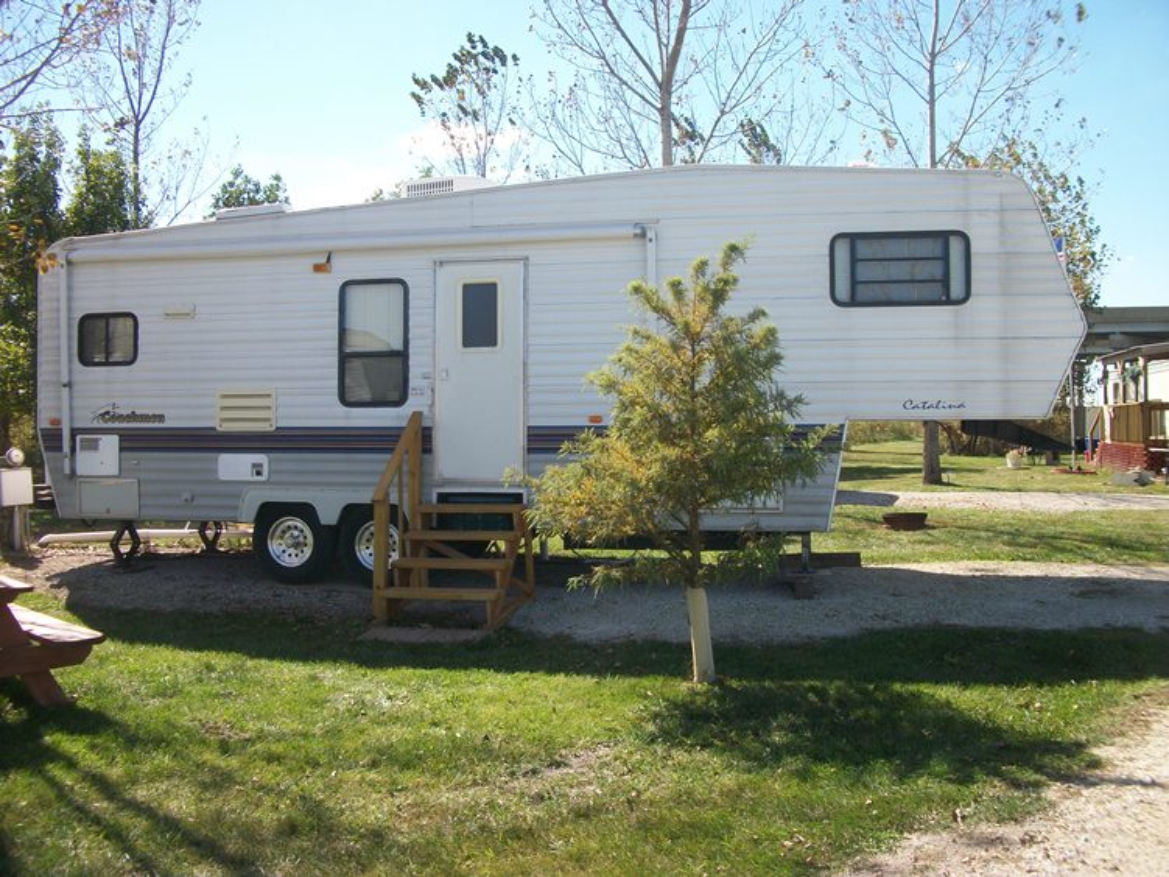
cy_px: 438
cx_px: 584
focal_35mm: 32
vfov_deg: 44.1
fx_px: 1080
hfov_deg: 56.8
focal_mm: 5.7
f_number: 8.8
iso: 80
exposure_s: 1/100
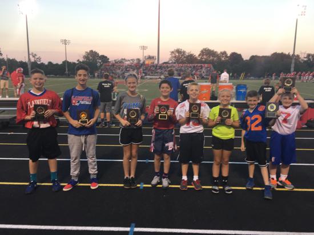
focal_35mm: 29
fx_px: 263
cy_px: 118
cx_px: 157
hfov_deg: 61.7
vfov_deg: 48.2
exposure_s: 1/60
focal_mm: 4.15
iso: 32
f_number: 2.2
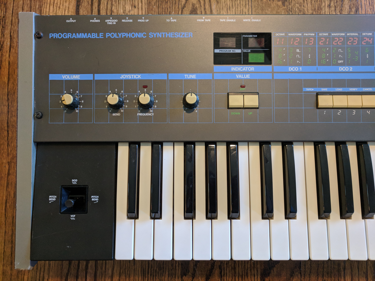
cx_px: 188
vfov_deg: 53.1
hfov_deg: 67.3
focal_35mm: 26
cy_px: 140
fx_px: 282
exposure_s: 1/60
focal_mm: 4.67
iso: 490
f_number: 2
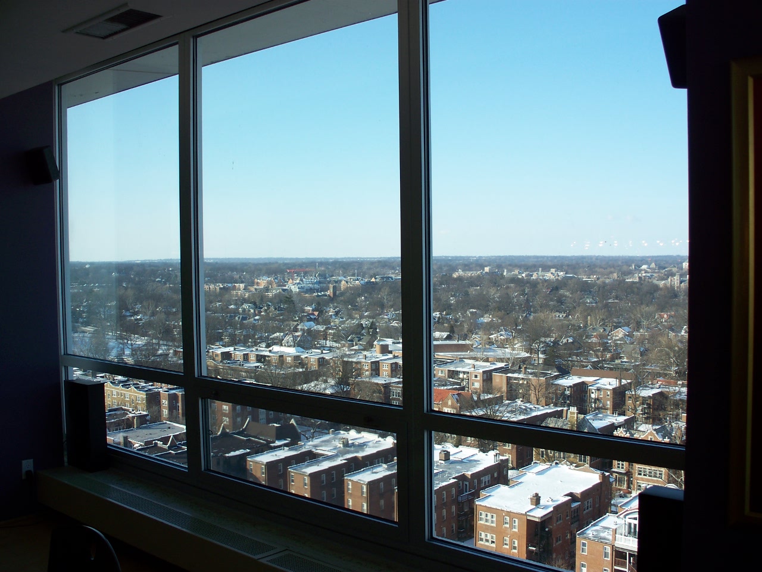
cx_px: 381
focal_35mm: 36
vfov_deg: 39.7
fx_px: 792
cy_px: 286
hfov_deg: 51.4
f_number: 2.8
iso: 80
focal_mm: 7.54
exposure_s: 1/640
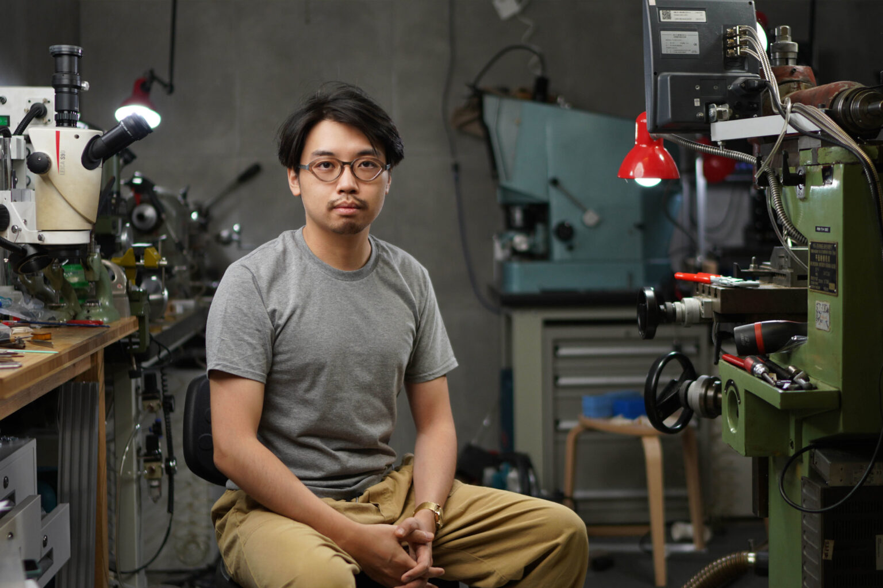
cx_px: 442
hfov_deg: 38.2
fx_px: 1275
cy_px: 294
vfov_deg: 26.0
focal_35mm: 52
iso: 200
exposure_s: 1/80
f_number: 1.4
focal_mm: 35
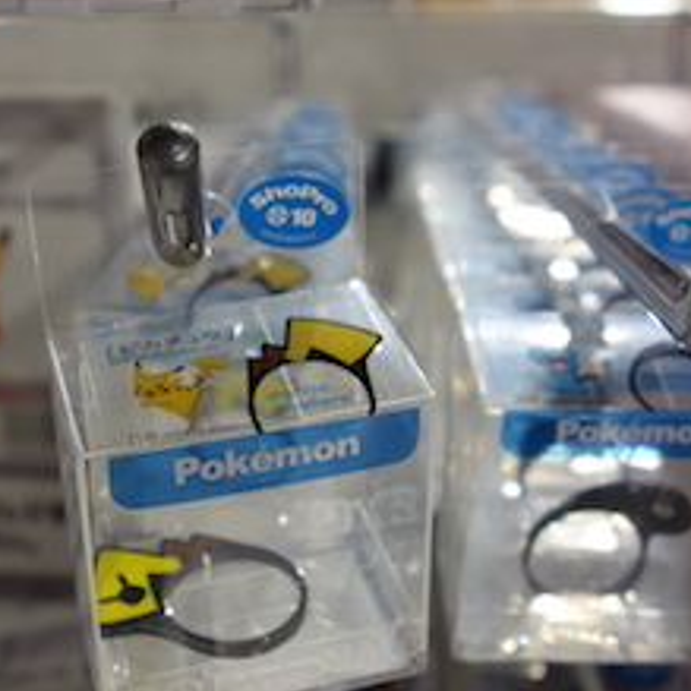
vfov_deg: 27.3
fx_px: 1423
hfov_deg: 27.2
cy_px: 295
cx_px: 271
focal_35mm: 63
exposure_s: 1/100
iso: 125
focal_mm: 10.4
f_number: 3.2
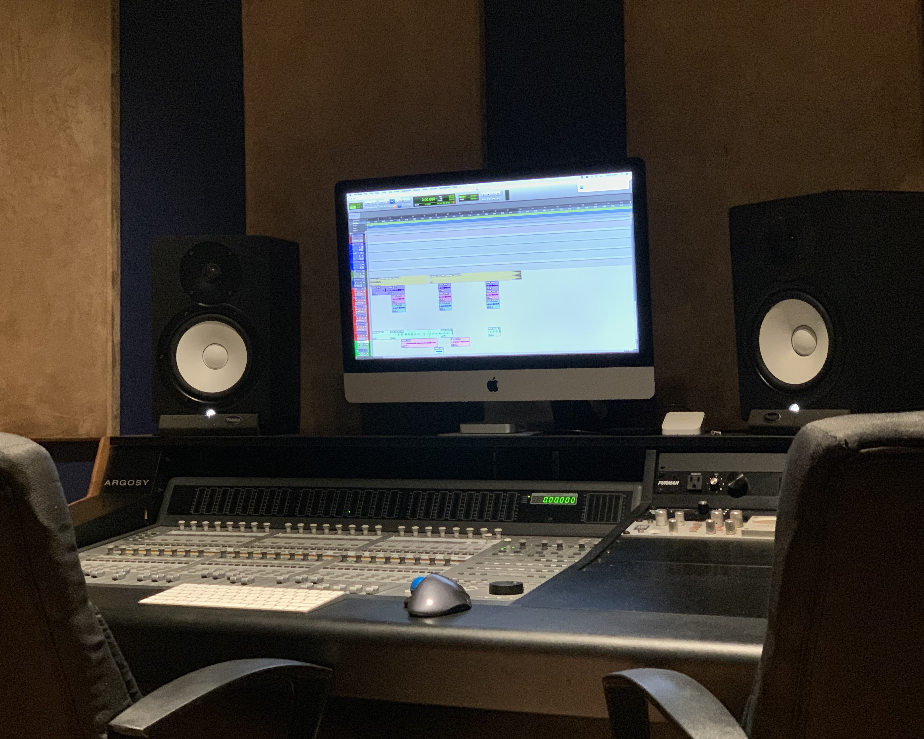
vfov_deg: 27.6
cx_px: 464
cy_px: 369
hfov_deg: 34.1
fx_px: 1504
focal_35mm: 55
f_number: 2.4
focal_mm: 6
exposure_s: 1/30
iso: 640
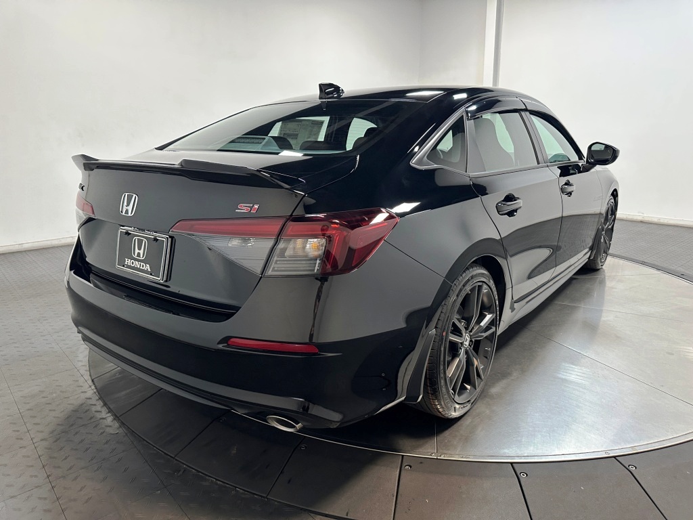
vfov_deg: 56.8
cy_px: 260
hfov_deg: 71.6
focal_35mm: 24
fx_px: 480
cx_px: 346
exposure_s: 1/60
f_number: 1.78
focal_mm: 6.86
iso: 400
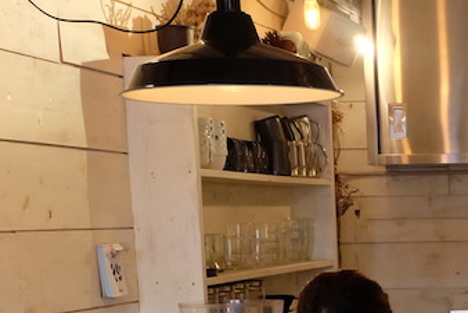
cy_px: 436
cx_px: 648
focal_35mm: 106
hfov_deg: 17.7
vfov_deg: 12.4
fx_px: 1379
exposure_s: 1/80
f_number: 6.4
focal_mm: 23.2
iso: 5000
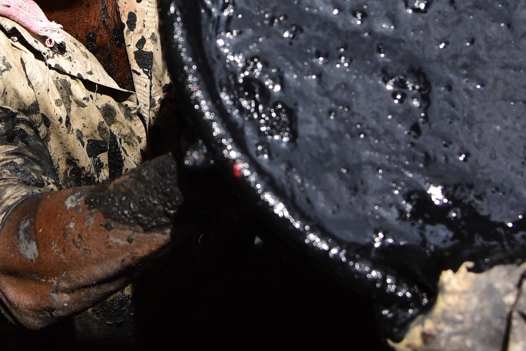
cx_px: 104
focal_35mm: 148
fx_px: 2163
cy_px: -10
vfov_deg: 9.2
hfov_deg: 13.8
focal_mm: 50
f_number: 5.6
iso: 400
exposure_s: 1/1250
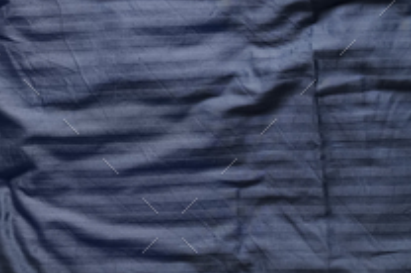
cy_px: 21
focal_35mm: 142
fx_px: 1619
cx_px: 160
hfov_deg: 14.5
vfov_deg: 9.6
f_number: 2.8
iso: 400
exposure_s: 1/160
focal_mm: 33
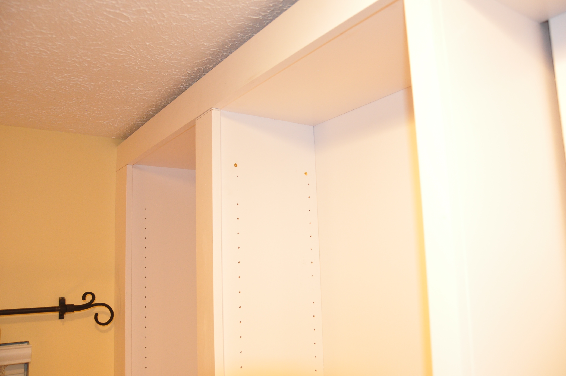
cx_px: 283
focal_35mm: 30
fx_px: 471
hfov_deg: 62.0
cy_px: 188
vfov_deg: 43.5
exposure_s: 1/30
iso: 1000
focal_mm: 20
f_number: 4
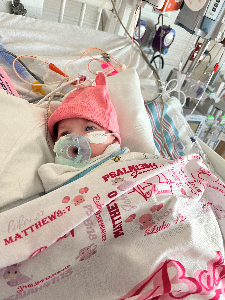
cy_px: 150
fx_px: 225
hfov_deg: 53.1
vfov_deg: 67.3
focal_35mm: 26
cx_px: 112
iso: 125
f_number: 1.6
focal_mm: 5.1
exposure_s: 1/87
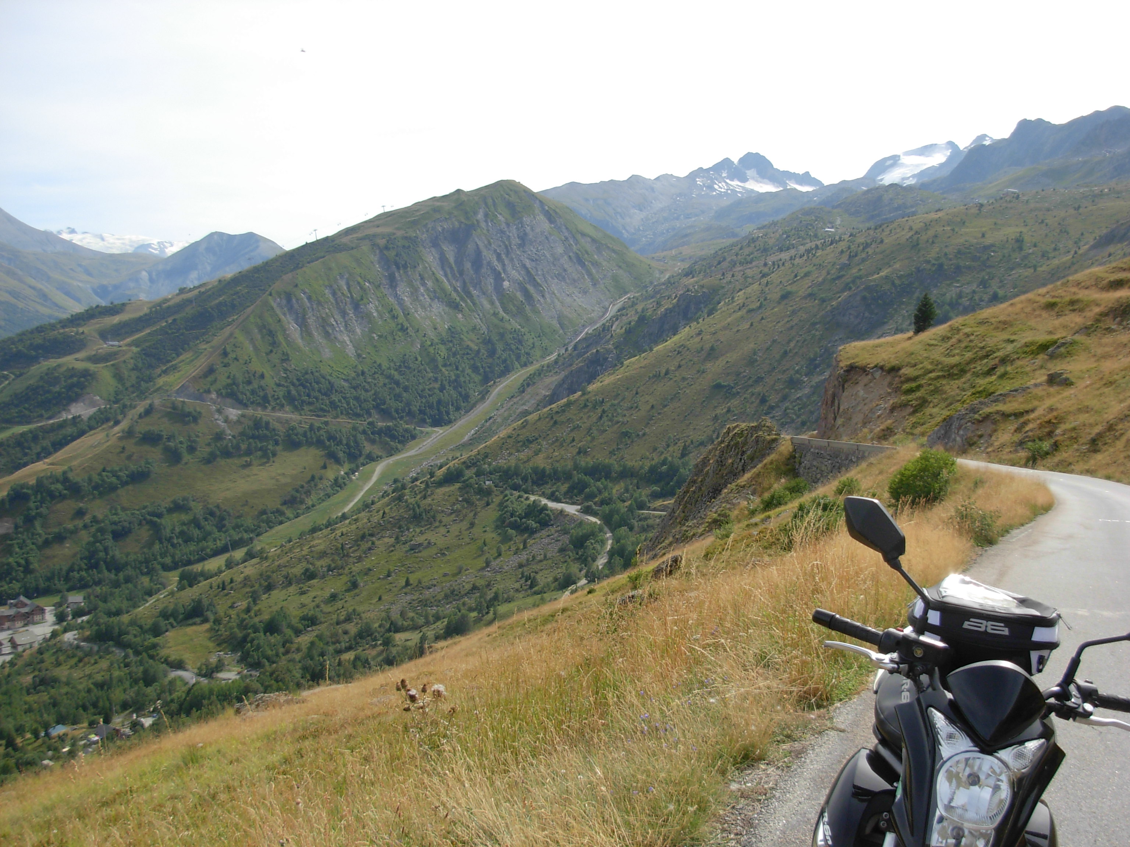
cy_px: 424
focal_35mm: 38
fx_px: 1240
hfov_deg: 49.0
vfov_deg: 37.7
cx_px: 565
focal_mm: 6.3
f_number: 2.9
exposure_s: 1/836
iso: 79
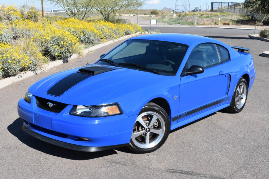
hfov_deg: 46.4
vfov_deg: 31.9
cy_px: 90
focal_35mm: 42
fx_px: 314
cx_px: 134
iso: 100
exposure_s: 1/250
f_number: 8
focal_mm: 28
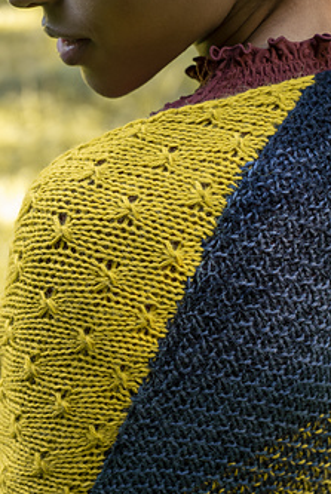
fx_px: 1031
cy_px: 208
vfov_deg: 26.9
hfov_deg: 18.2
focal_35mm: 75
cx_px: 165
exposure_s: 1/60
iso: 1000
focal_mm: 50
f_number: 5
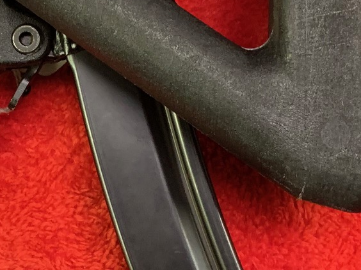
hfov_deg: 20.9
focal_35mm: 93
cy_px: 89
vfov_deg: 15.9
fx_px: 970
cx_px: 87
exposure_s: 1/30
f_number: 1.8
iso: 640
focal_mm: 4.25
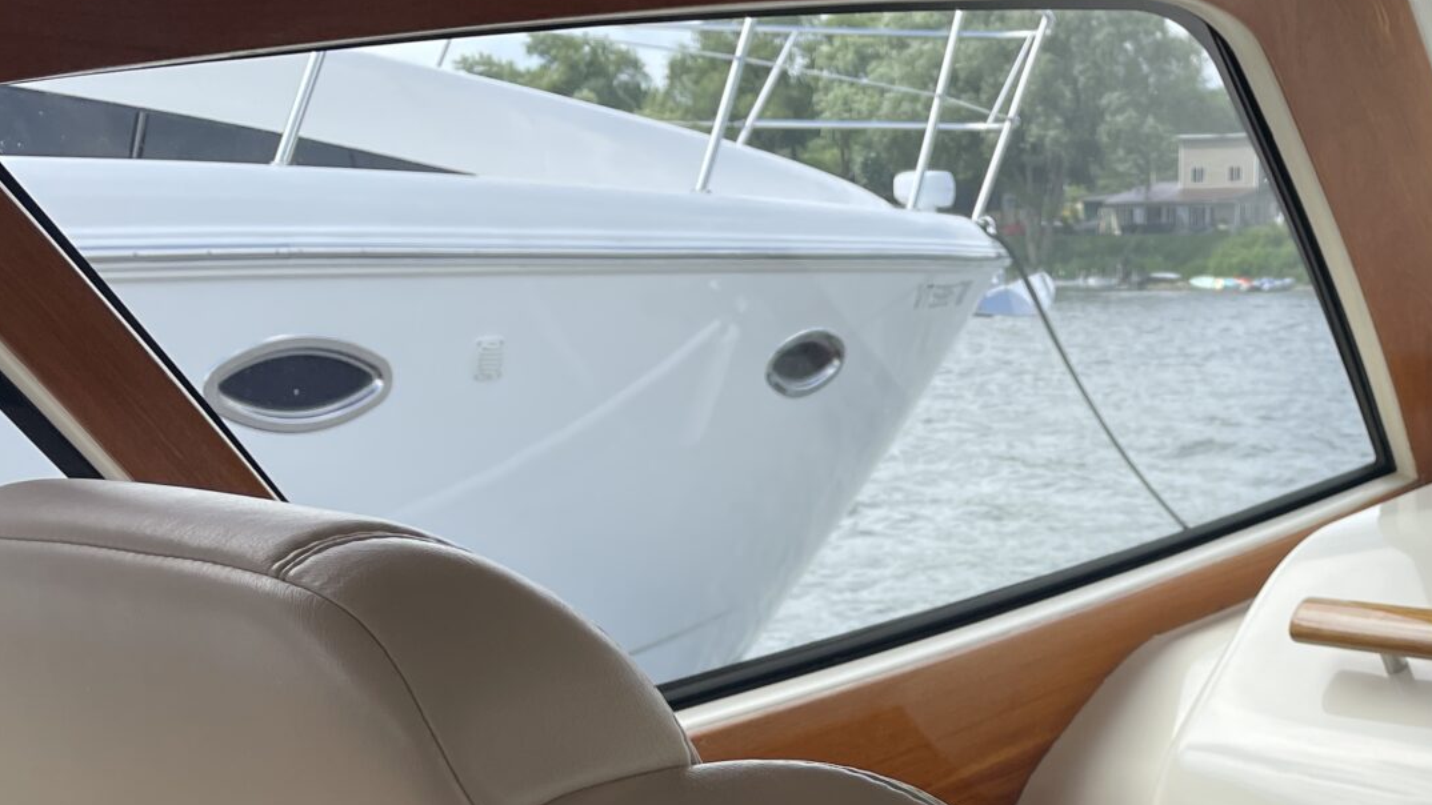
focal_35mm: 54
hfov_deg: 37.3
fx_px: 2050
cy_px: 961
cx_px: 1127
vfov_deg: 20.8
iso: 32
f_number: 1.6
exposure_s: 1/1135
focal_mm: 4.2
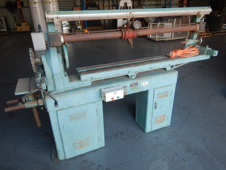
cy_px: 85
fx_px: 157
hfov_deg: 71.6
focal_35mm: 24
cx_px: 113
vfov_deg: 56.8
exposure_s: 1/80
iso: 125
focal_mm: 4.3
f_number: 2.8
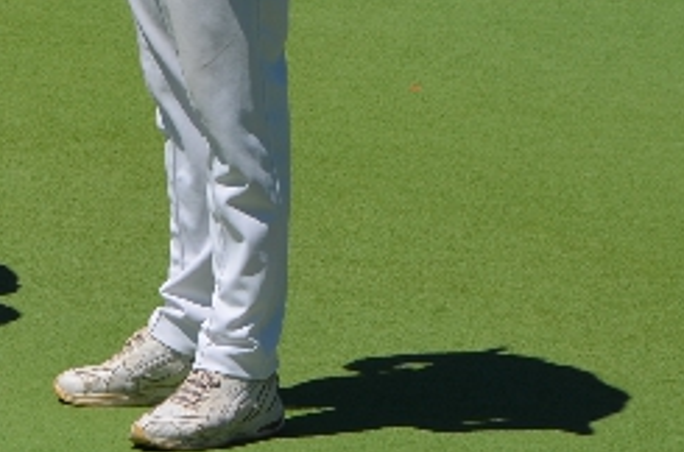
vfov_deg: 4.7
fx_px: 5491
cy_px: 156
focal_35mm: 290
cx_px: -324
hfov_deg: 7.0
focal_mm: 55
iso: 100
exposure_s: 1/400
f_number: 10
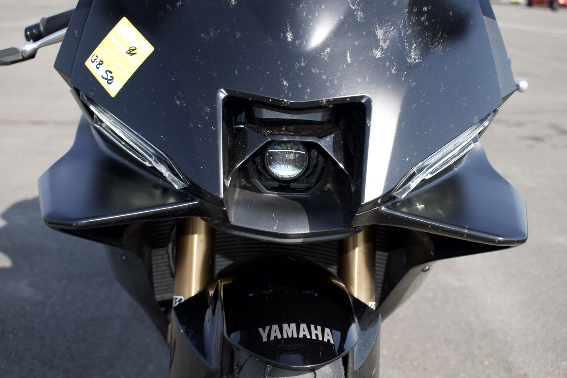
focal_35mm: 51
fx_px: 803
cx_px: 284
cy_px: 189
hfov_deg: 38.9
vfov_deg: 26.5
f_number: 6.3
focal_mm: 34
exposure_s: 1/200
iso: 100
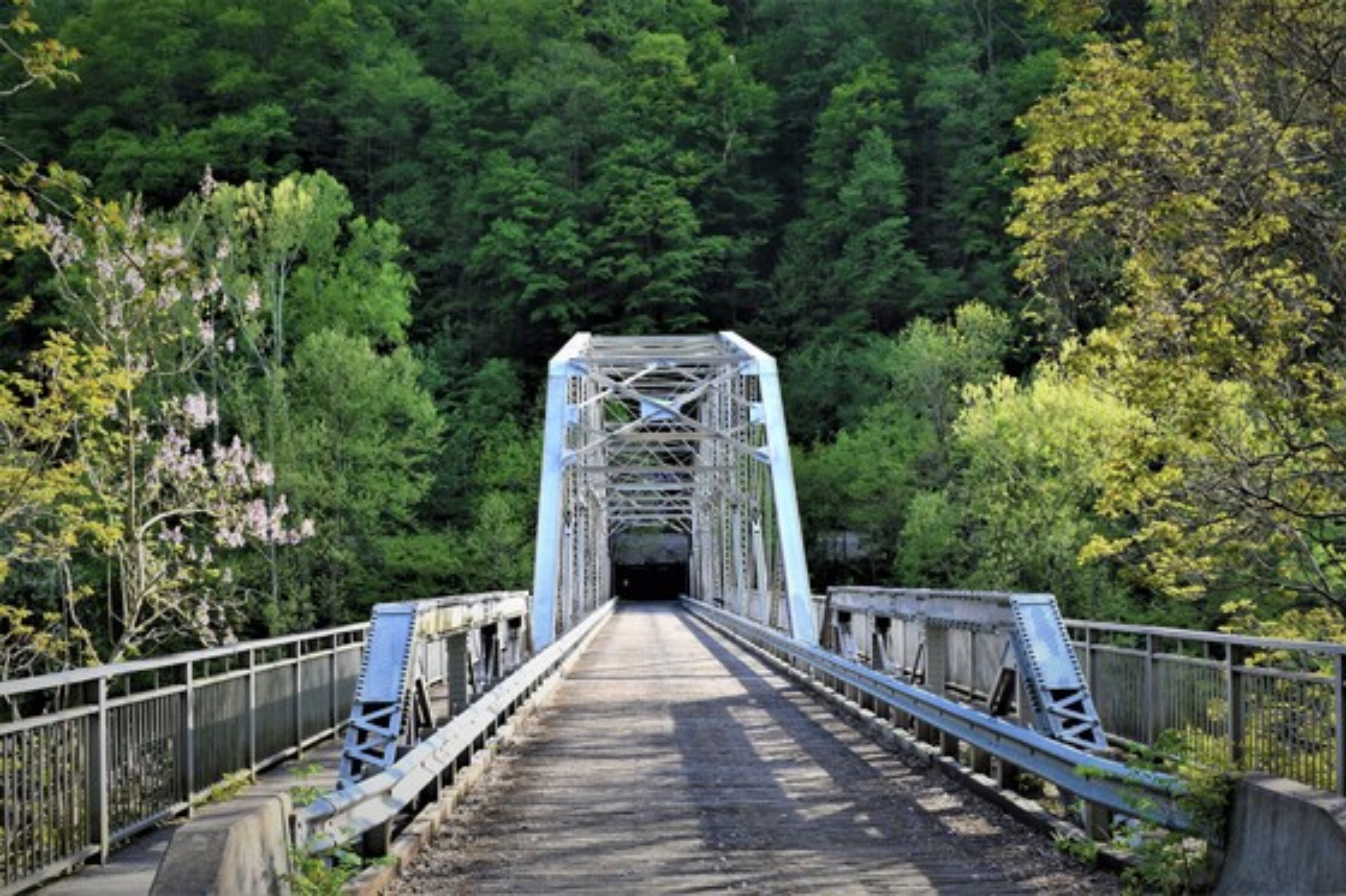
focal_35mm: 44
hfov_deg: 45.0
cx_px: 673
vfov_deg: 30.8
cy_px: 448
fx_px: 1626
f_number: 8
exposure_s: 1/250
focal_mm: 29
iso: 400
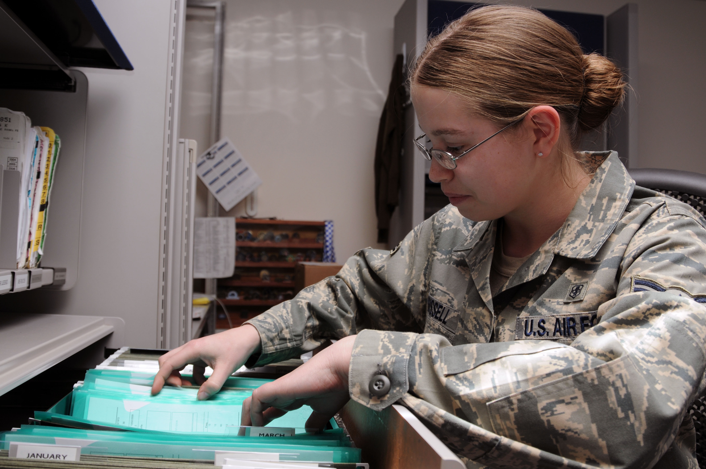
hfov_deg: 53.2
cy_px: 234
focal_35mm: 36
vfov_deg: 36.8
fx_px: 705
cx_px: 353
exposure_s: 1/125
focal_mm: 24
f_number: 5.6
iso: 200
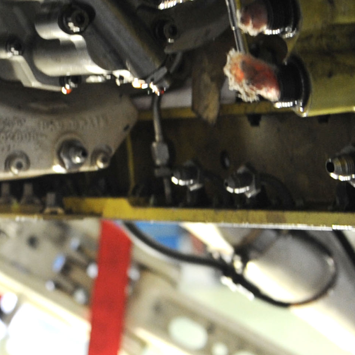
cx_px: -425
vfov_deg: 12.4
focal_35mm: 136
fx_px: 1578
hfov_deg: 11.2
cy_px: -134
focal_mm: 36
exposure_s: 1/60
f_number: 4.5
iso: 1000
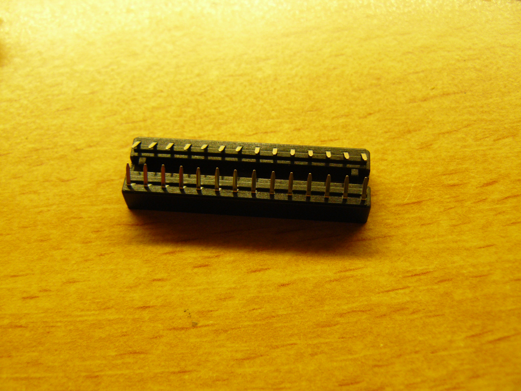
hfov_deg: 51.4
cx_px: 260
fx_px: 542
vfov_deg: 39.7
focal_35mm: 36
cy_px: 196
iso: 200
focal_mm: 6
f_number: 2.8
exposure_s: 1/10
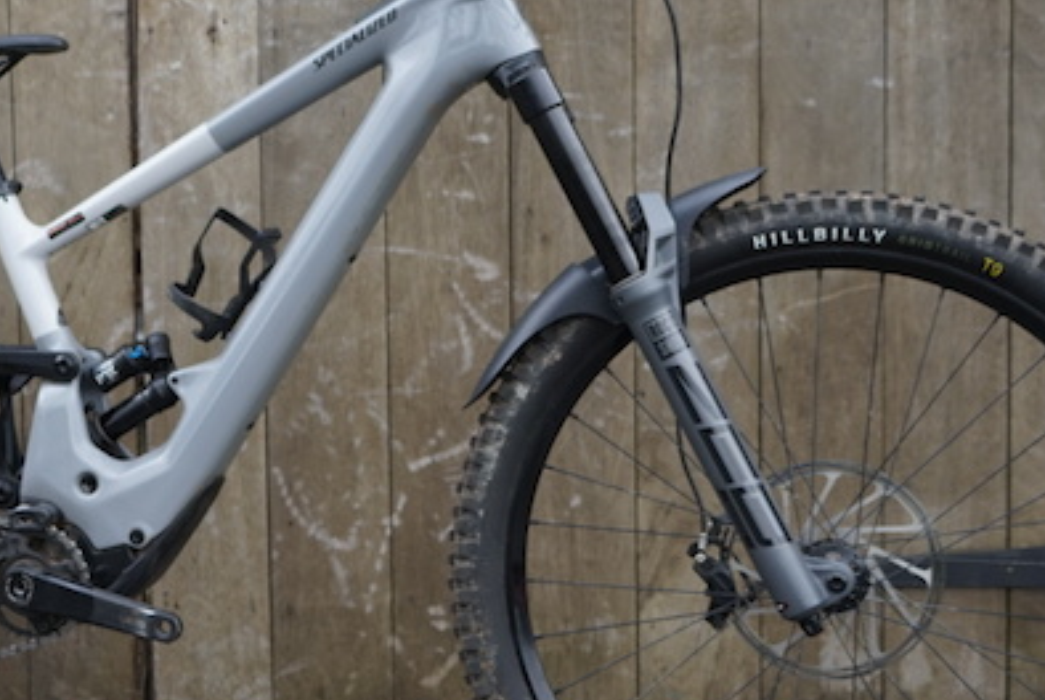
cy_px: 367
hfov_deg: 28.1
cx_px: 289
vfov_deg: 19.3
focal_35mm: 71
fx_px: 2064
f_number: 4
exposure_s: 1/160
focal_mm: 35
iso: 160
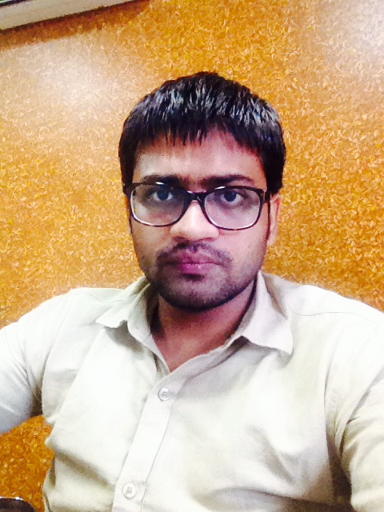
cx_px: 192
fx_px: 518
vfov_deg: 52.6
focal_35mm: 35
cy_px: 256
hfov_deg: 40.7
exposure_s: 1/33
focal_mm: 1.85
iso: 400
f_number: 2.4
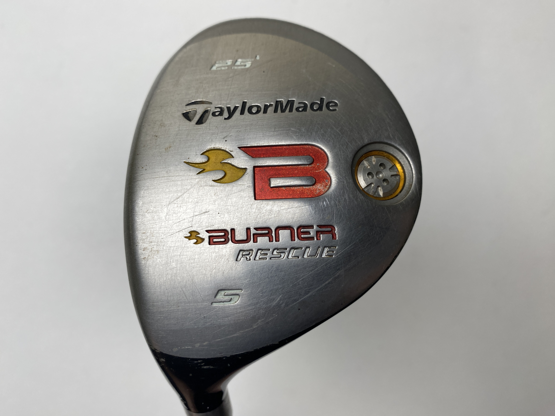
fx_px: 417
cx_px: 278
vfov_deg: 53.1
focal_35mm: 26
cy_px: 208
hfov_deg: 67.3
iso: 32
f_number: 1.8
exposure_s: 1/338
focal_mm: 4.25
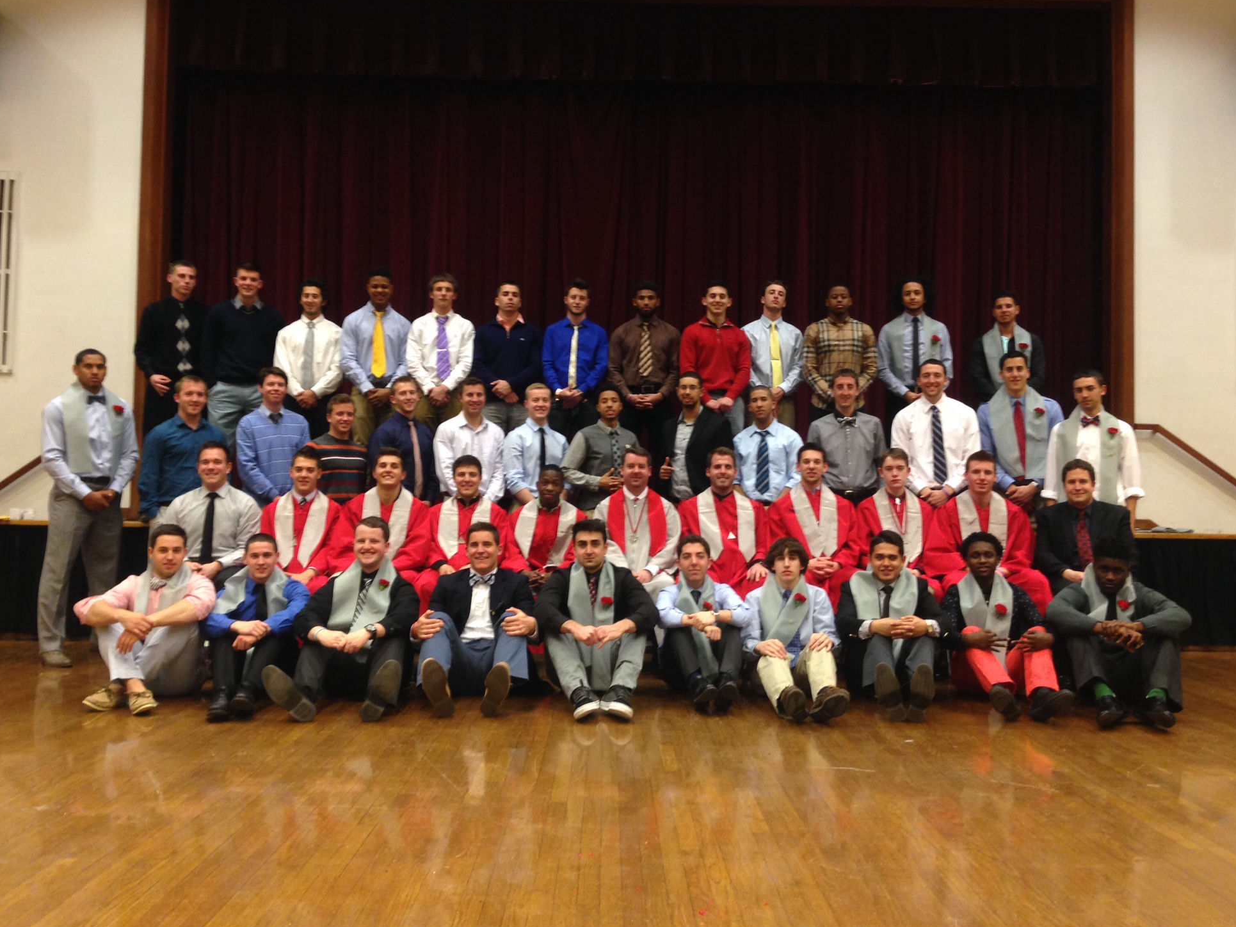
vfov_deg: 40.7
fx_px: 1250
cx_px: 635
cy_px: 444
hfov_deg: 52.6
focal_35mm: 35
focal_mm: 4.12
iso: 125
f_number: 2.4
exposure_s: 1/20
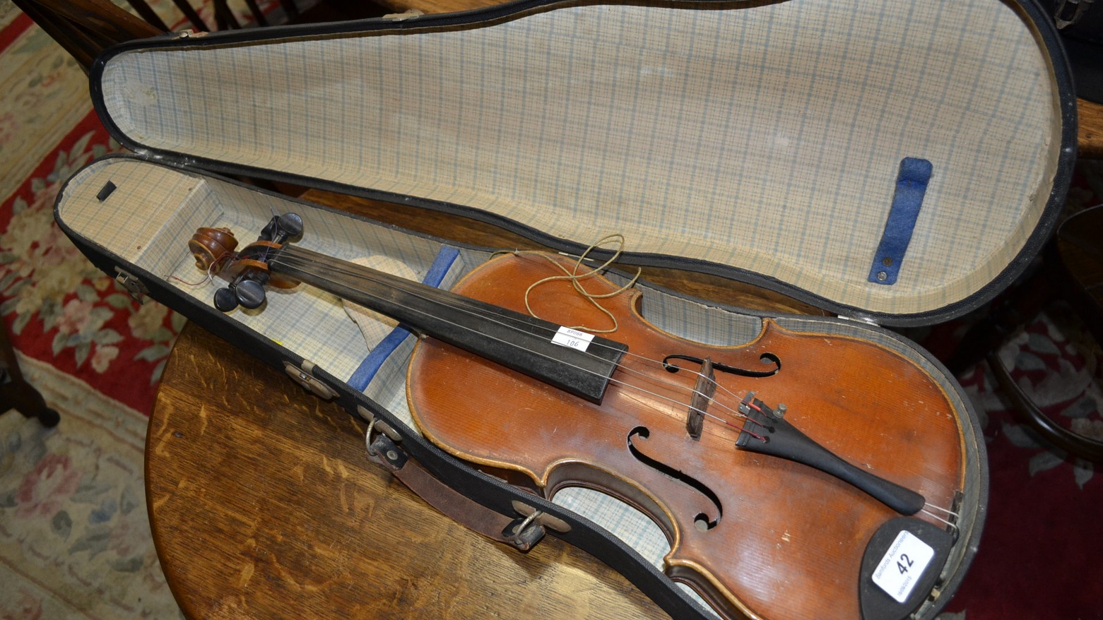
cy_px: 316
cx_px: 559
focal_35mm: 29
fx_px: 848
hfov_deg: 66.1
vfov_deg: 40.2
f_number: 3.5
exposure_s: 1/60
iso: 800
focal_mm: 18
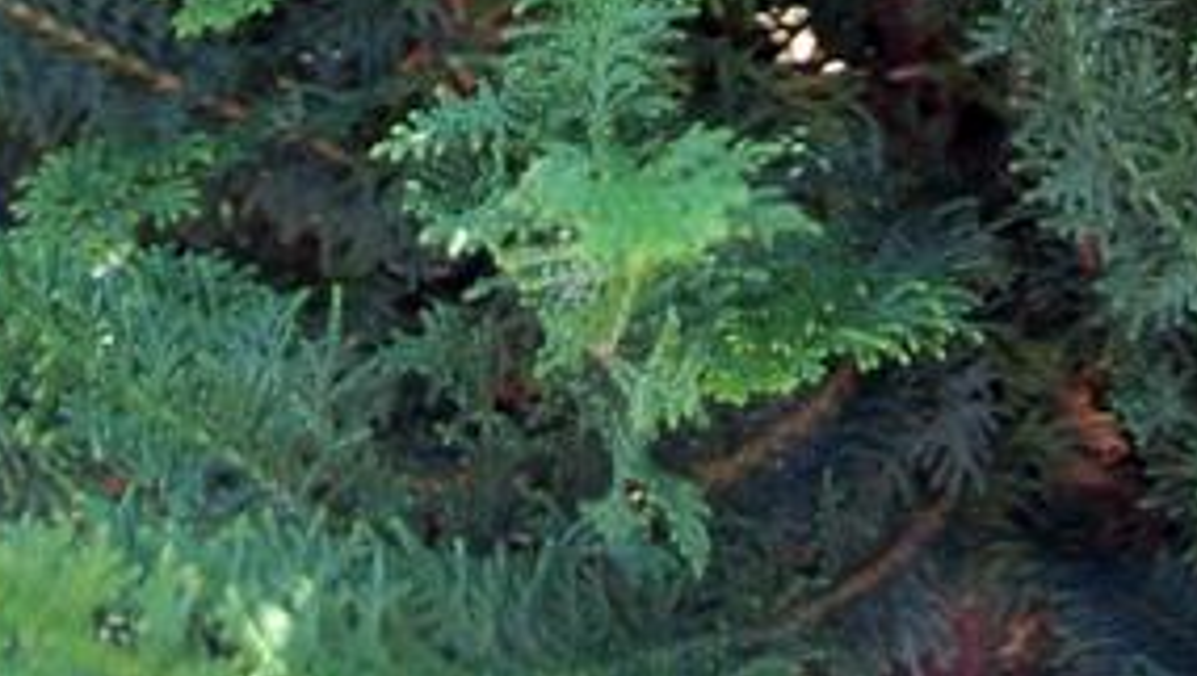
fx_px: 6291
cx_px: 662
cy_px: -1050
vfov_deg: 5.9
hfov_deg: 10.9
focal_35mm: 198
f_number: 5
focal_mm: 36
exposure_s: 1/60
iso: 400
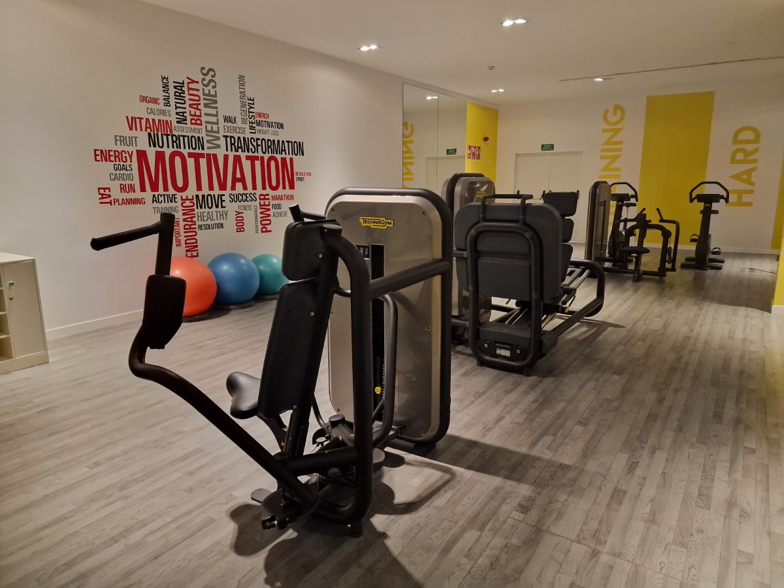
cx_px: 392
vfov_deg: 58.9
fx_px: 521
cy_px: 294
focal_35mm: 23
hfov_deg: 73.9
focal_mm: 6.4
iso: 800
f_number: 1.8
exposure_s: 1/100
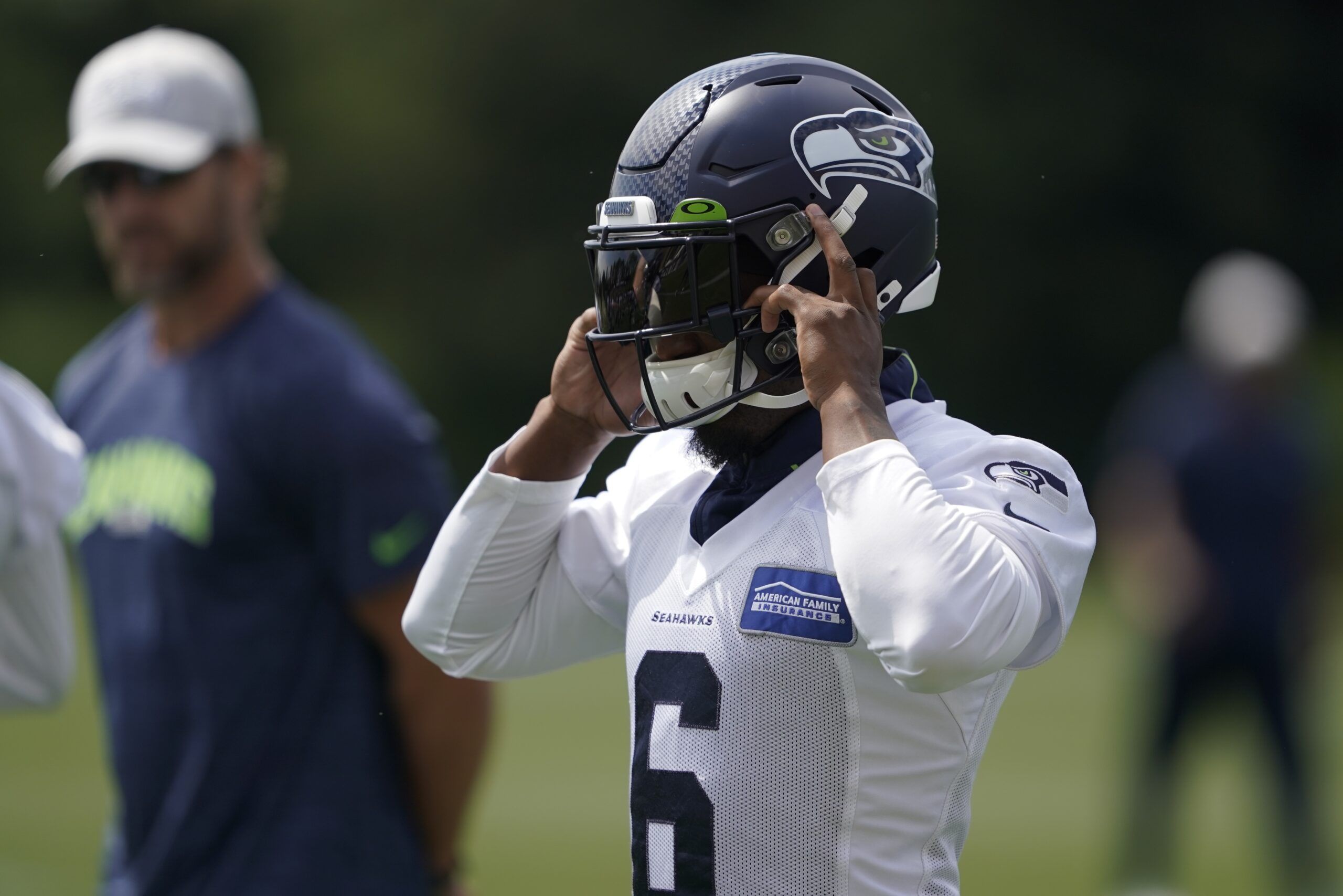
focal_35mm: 400
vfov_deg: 3.4
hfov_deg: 5.2
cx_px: 672
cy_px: 448
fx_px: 14922
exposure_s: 1/3200
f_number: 2.8
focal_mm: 400
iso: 250
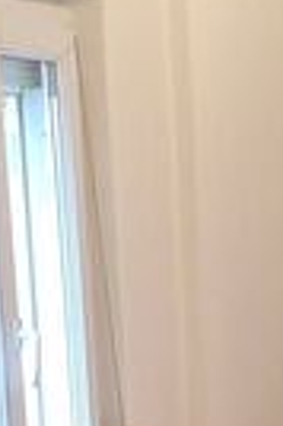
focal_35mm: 158
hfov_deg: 8.3
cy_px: 590
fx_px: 1868
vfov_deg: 12.5
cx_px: 509
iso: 100
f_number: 2.2
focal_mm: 4.15
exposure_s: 1/33
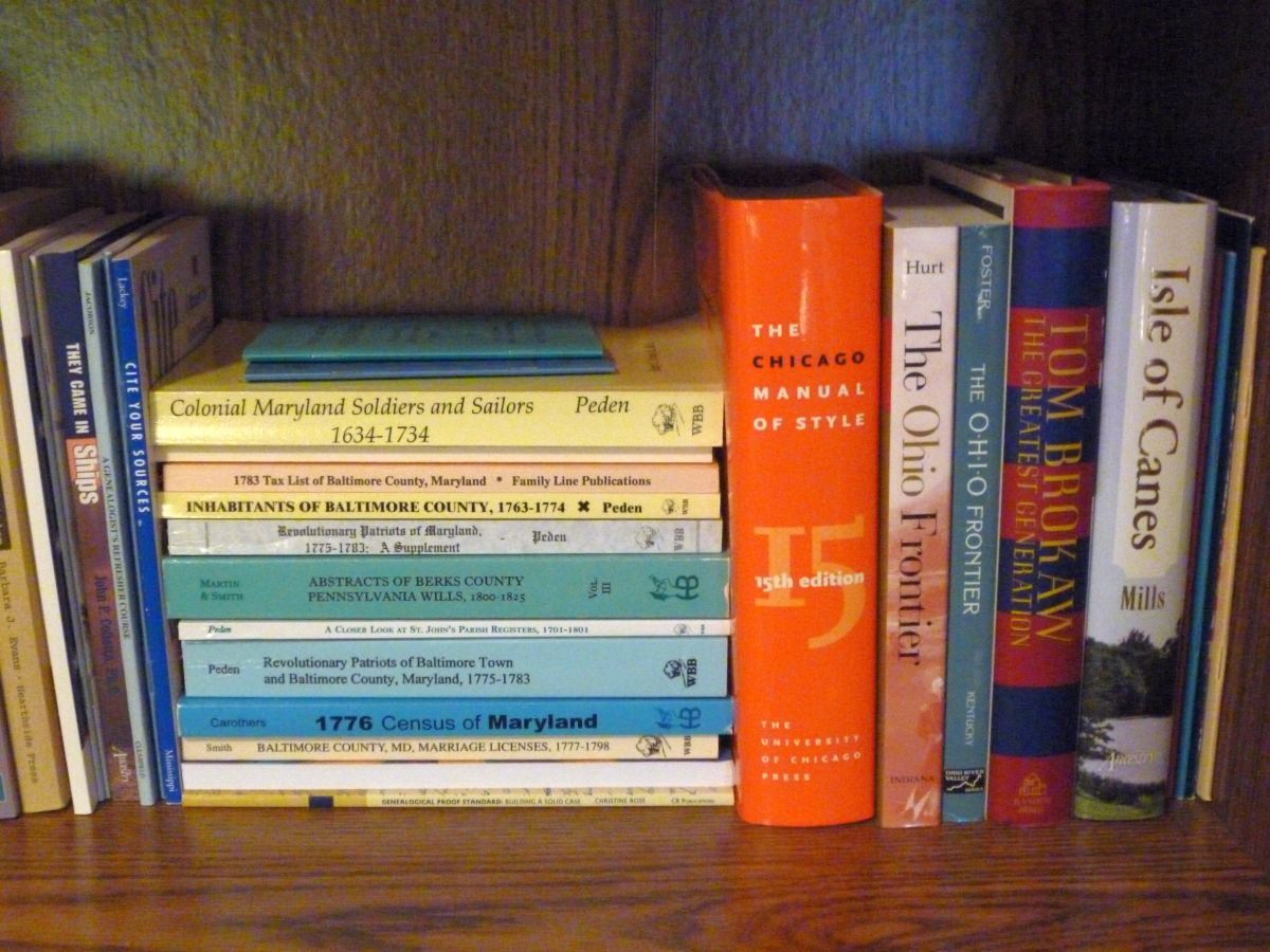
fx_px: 1761
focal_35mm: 48
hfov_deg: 39.7
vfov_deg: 30.3
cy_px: 476
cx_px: 635
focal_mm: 8.6
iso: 1250
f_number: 4
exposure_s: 1/4
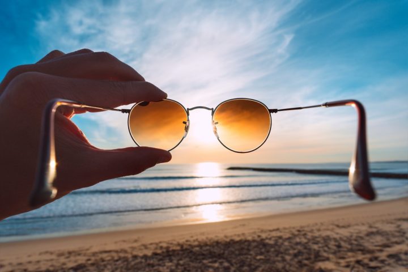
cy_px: 136
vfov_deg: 61.9
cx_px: 204
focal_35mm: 20
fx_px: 227
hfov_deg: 84.0
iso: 100
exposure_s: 1/320
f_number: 10
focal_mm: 20
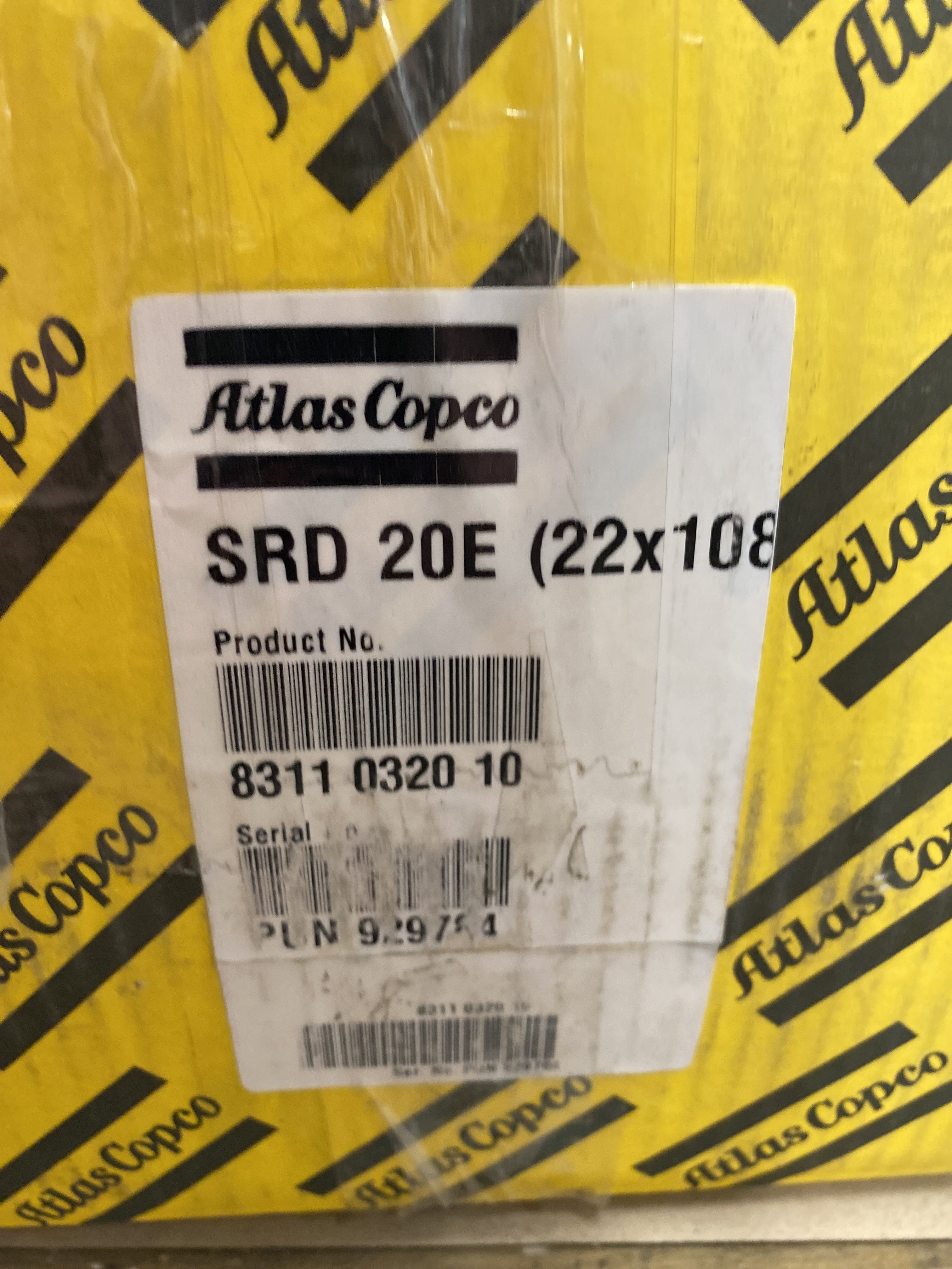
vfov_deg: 67.3
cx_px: 476
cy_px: 634
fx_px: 953
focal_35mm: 26
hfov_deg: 53.1
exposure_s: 1/60
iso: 200
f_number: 1.8
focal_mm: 4.25
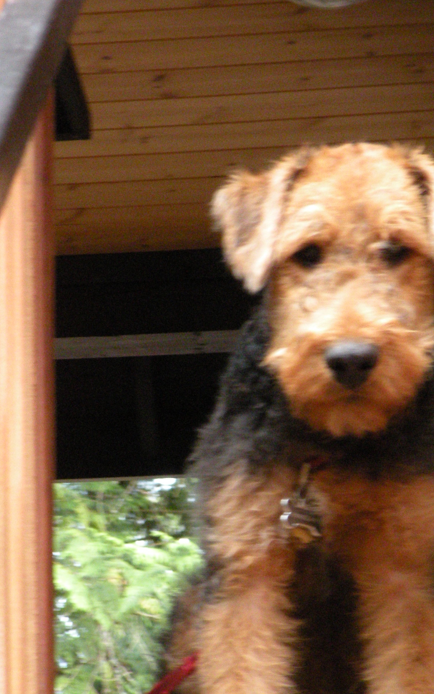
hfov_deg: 6.3
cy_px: 510
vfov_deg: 10.1
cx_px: 215
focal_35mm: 208
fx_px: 3936
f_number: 4.5
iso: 376
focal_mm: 22.9
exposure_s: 1/66.6
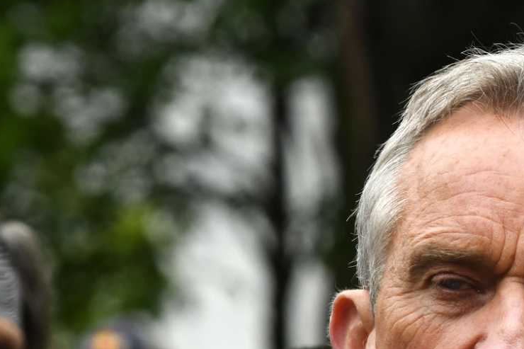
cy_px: 466
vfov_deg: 1.9
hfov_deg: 2.9
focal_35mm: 706
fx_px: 10273
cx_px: 471
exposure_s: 1/640
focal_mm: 170
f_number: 8
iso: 1000
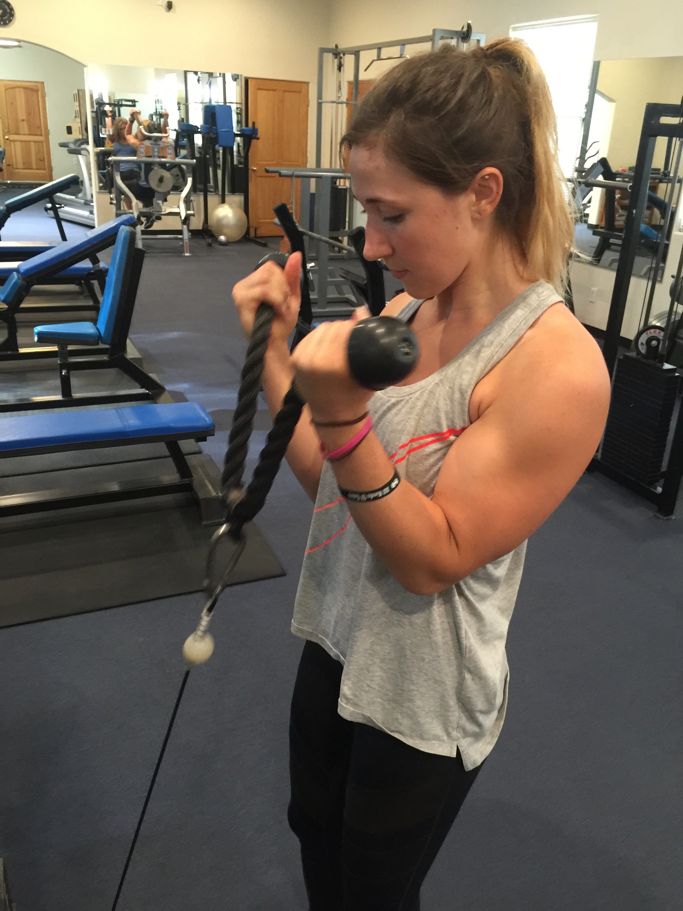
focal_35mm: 29
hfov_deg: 48.2
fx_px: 763
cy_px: 456
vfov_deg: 61.7
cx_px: 342
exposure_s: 1/10
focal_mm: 4.15
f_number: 2.2
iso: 125
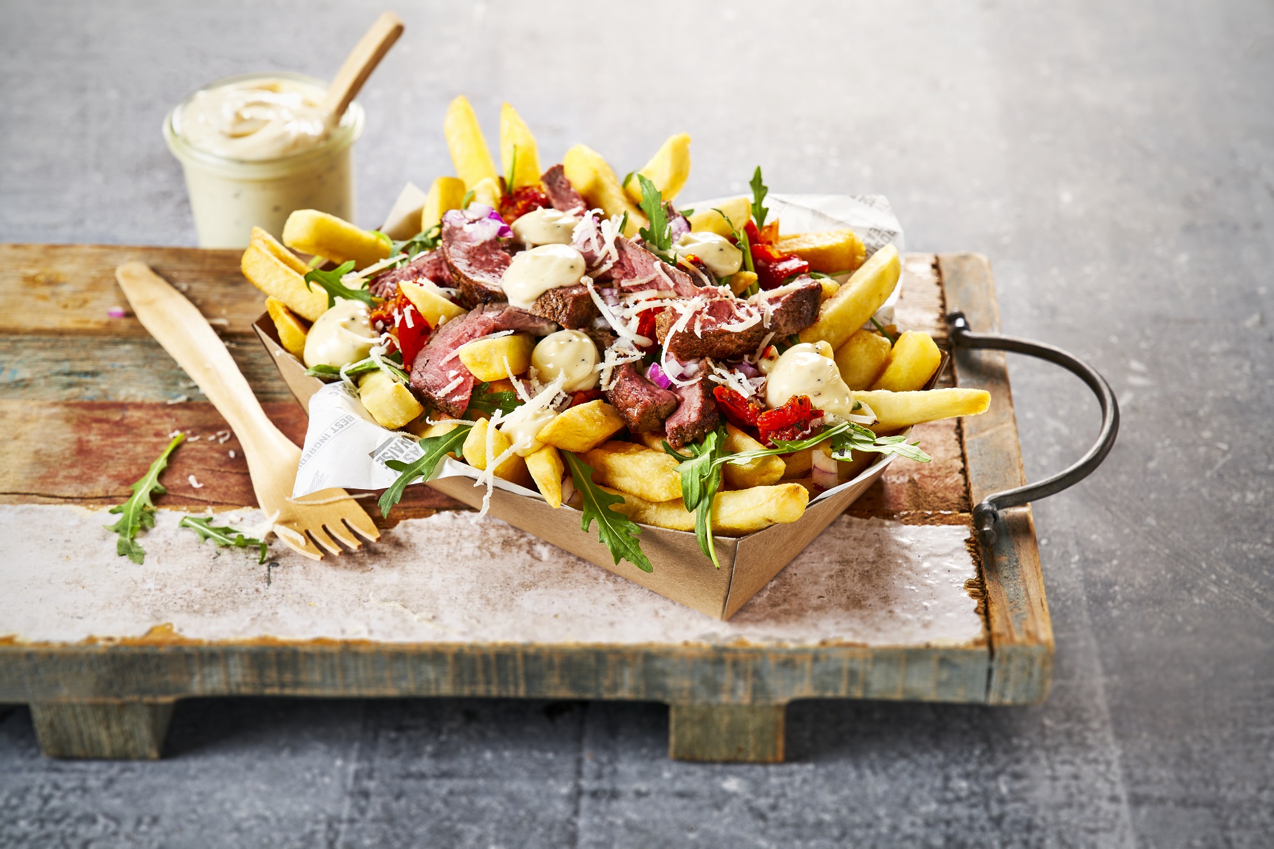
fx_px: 2477
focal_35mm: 70
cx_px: 637
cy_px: 424
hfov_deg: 28.8
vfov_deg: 19.5
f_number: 8
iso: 100
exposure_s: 1/160
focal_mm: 70
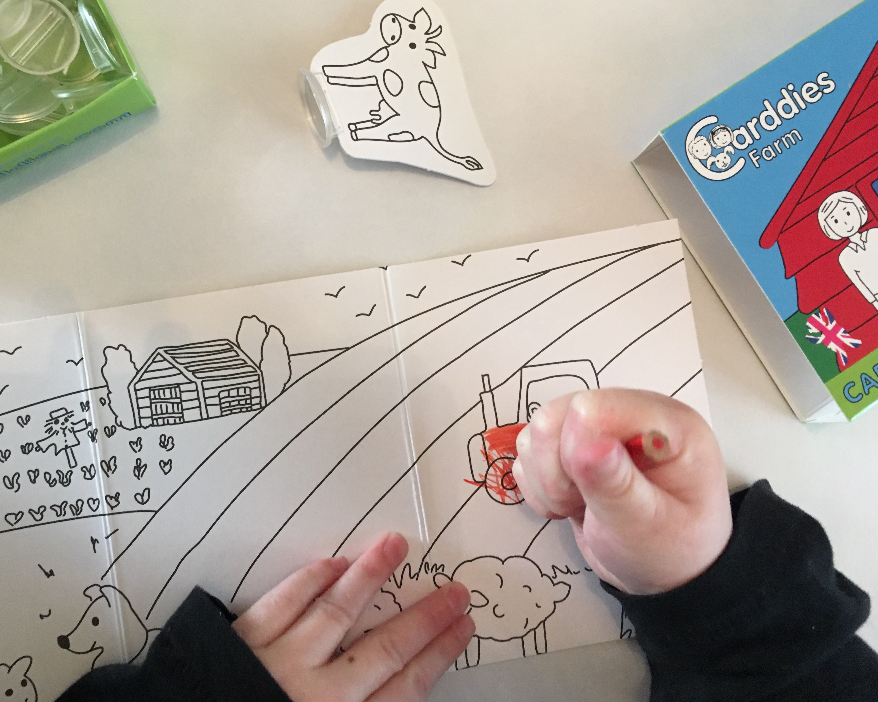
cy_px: 345
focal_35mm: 31
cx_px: 410
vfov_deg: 47.1
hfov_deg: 57.1
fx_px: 805
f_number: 2.2
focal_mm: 4.15
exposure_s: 1/33
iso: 160
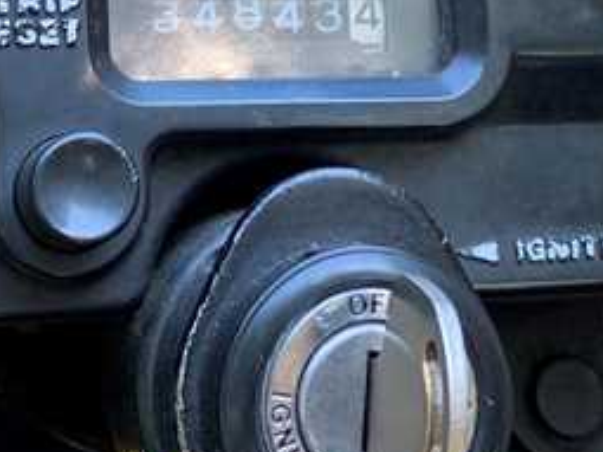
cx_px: 187
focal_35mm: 102
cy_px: -102
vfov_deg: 14.0
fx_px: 1776
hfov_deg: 19.2
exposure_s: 1/78
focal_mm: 4.25
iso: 100
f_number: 1.8
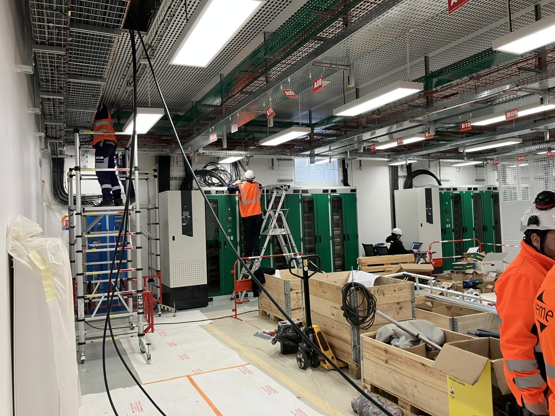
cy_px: 208
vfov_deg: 49.7
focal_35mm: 28
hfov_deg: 63.4
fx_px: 449
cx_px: 278
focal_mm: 3.99
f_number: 1.8
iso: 64
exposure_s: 1/50
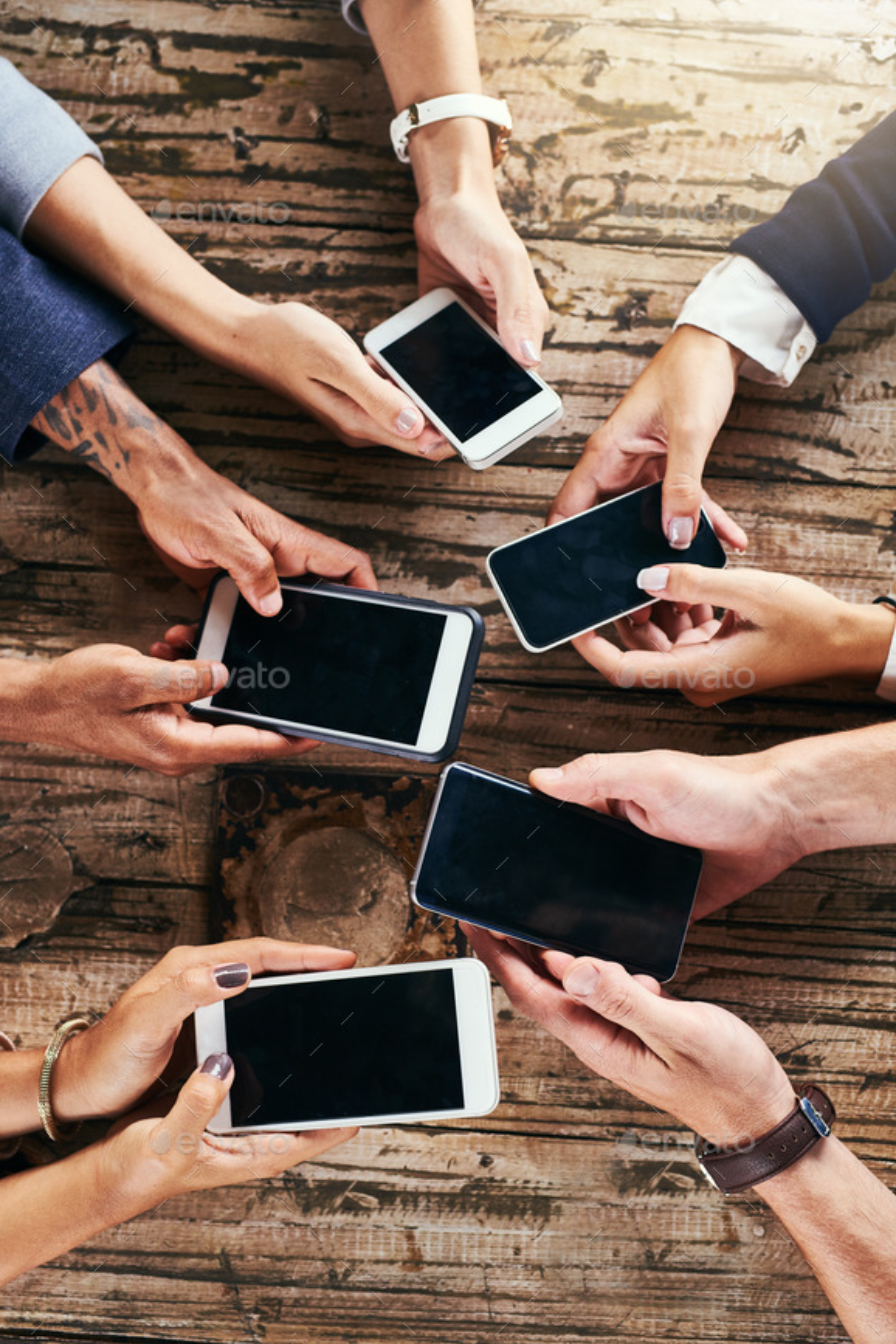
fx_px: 1904
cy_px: 665
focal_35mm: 51
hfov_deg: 26.5
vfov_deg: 38.9
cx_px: 448
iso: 200
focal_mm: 50
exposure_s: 1/400
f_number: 2.8
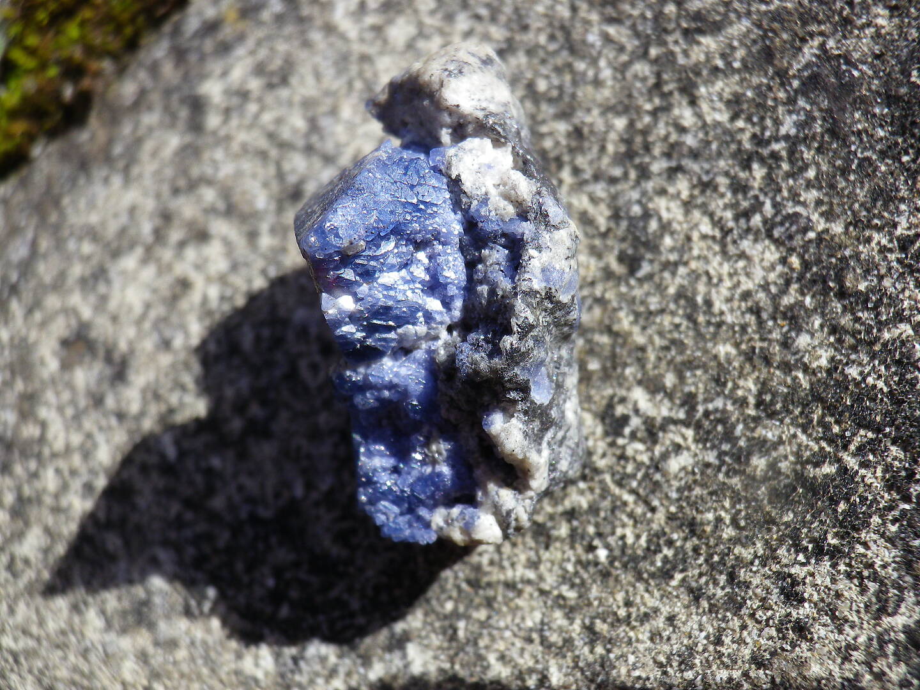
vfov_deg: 35.1
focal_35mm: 41
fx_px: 1090
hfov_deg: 45.8
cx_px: 460
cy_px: 345
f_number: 3.9
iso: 80
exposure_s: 1/320
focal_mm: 7.3
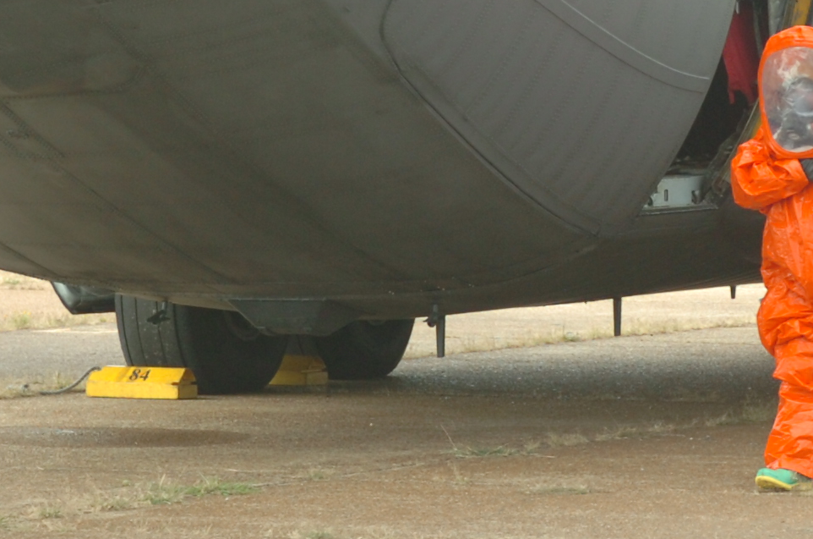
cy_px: 94
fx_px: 6062
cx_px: 697
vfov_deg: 5.1
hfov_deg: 7.7
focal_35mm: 269
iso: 400
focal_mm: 70
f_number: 7.1
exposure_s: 1/250
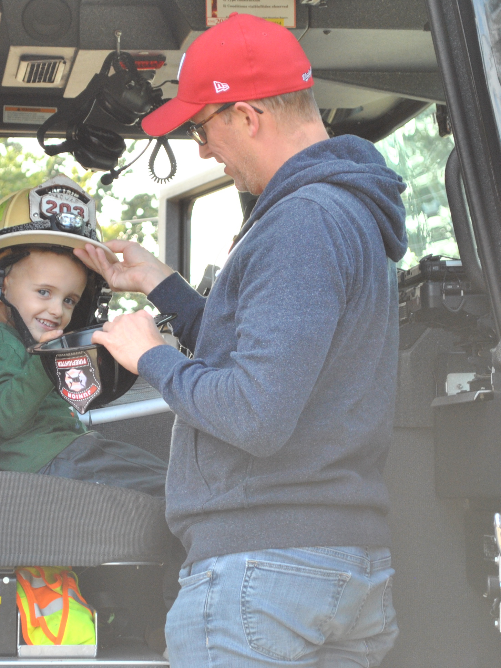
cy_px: 335
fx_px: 2291
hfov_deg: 12.4
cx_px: 106
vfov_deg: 16.6
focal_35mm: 119
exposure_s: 1/160
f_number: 5.6
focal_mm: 55
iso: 400
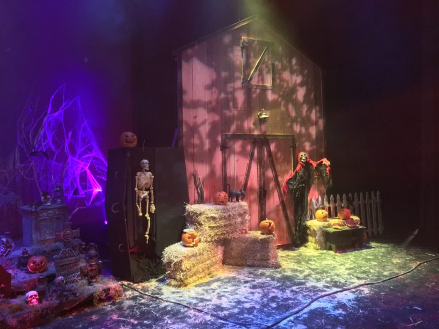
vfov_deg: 48.2
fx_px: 368
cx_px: 220
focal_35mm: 29
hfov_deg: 61.7
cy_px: 164
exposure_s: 1/15
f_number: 2.2
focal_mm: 4.15
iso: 320
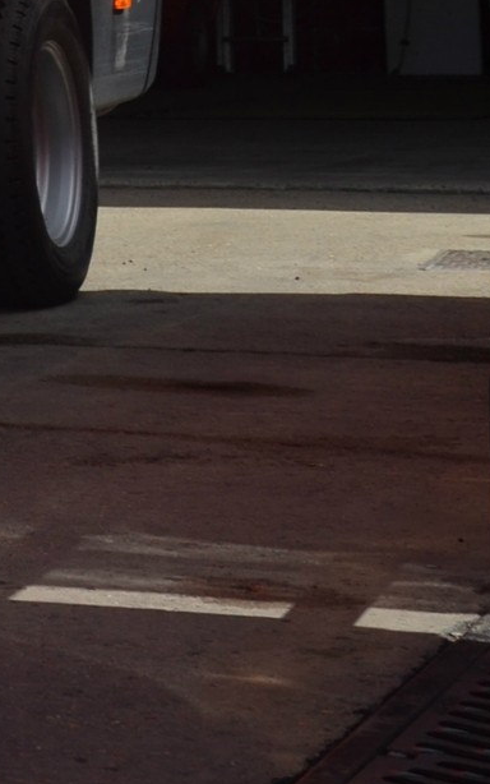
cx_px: -1197
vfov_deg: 11.6
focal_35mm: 172
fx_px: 3673
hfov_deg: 6.6
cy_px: -416
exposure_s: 1/250
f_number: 8
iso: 100
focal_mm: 24
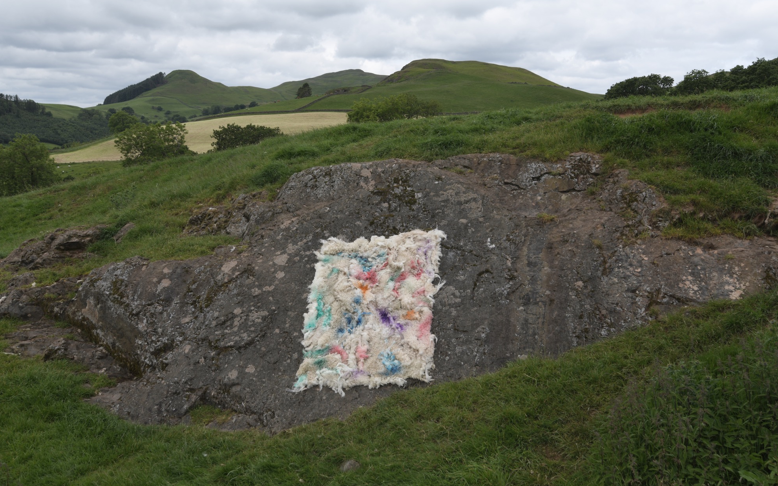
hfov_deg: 54.0
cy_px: 248
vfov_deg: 35.3
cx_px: 390
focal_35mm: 36
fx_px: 763
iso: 100
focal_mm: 35
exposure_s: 1/60
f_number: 18
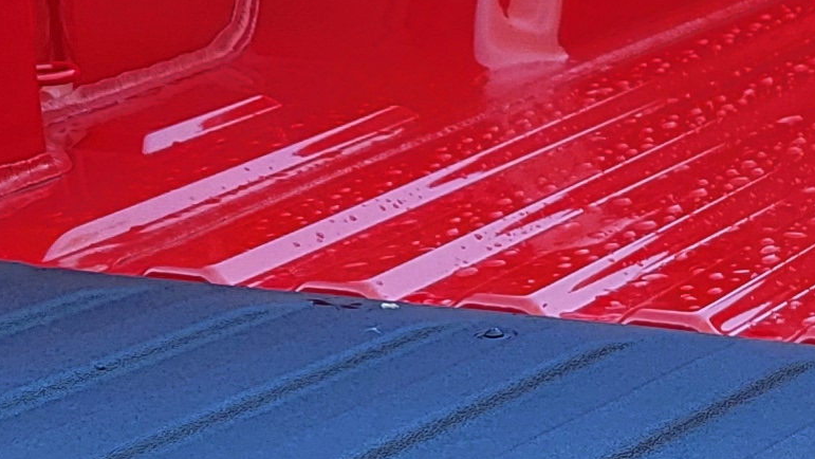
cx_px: 960
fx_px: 3177
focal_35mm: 147
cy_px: 508
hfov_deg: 14.2
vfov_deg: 8.2
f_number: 1.8
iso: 40
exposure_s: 1/202
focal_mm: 5.4
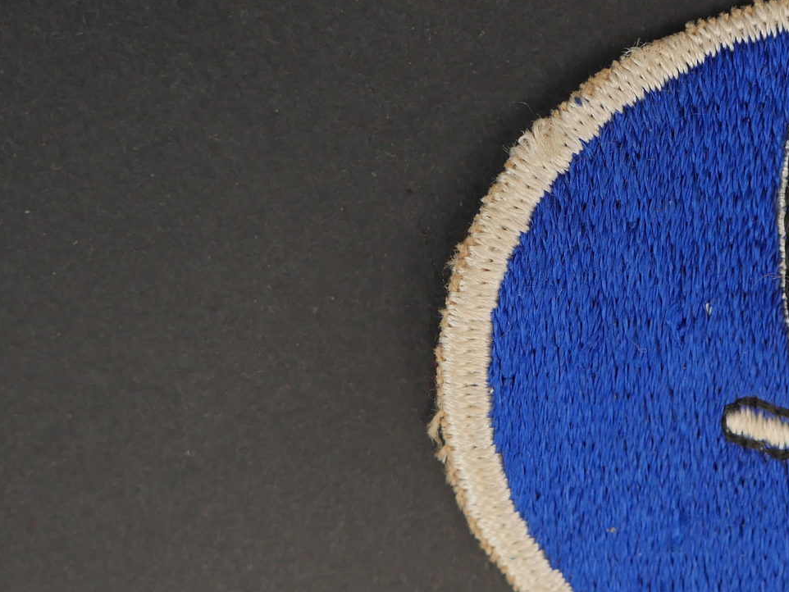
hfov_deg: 23.8
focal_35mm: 79
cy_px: 348
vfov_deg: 18.7
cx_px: 752
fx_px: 1801
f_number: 3.2
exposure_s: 1/100
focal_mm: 19
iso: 200
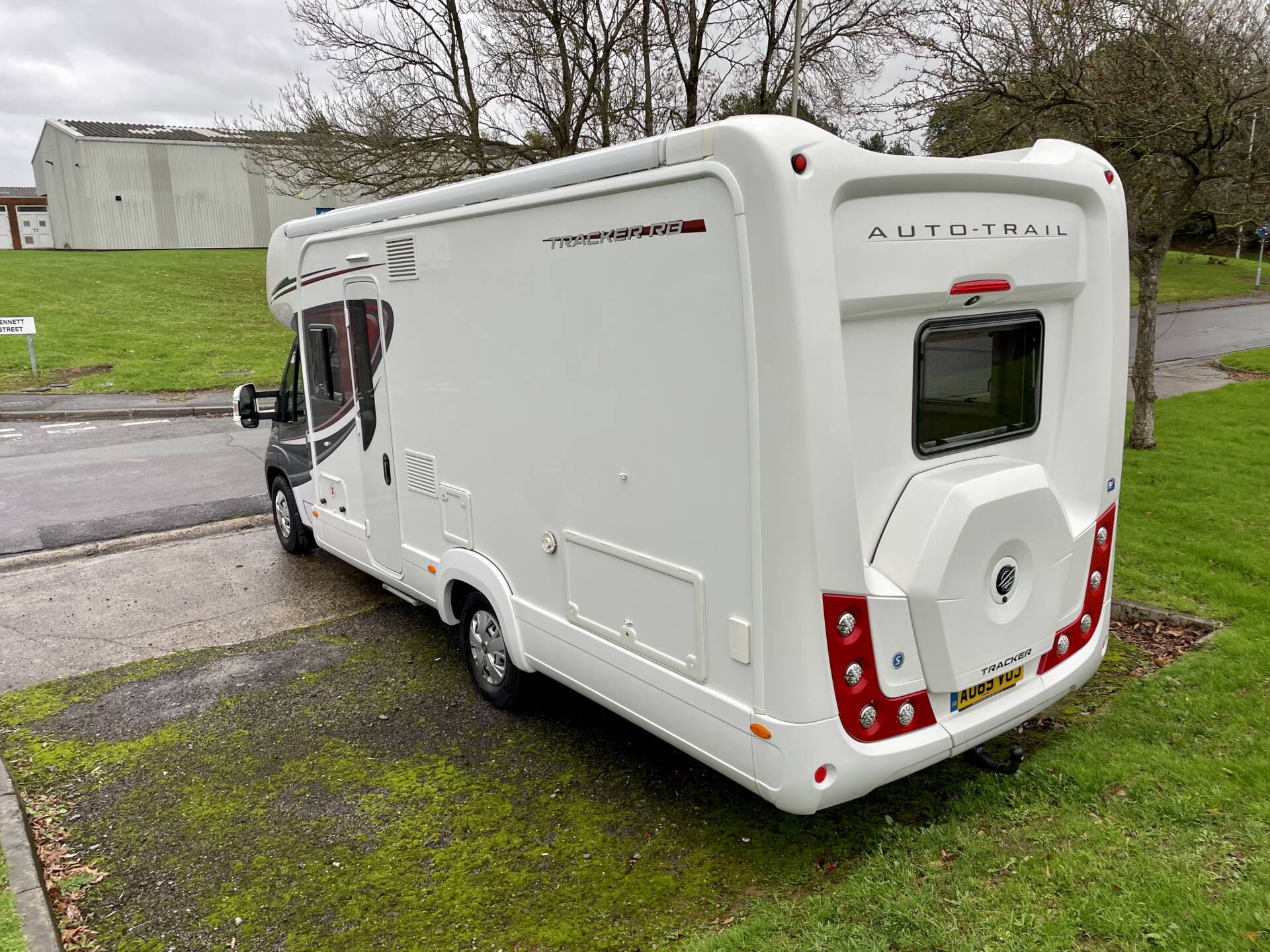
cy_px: 476
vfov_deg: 53.1
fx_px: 954
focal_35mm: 26
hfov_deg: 67.3
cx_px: 635
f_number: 1.6
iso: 40
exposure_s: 1/121
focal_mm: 4.2
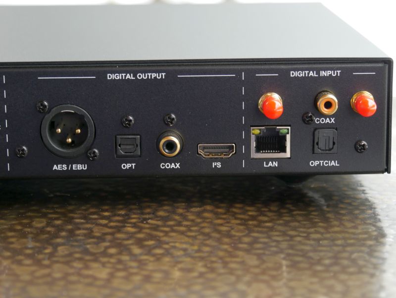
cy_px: 149
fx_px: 1053
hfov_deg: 21.3
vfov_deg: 16.1
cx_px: 198
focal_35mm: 92
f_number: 4.9
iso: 800
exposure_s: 1/100
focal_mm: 46
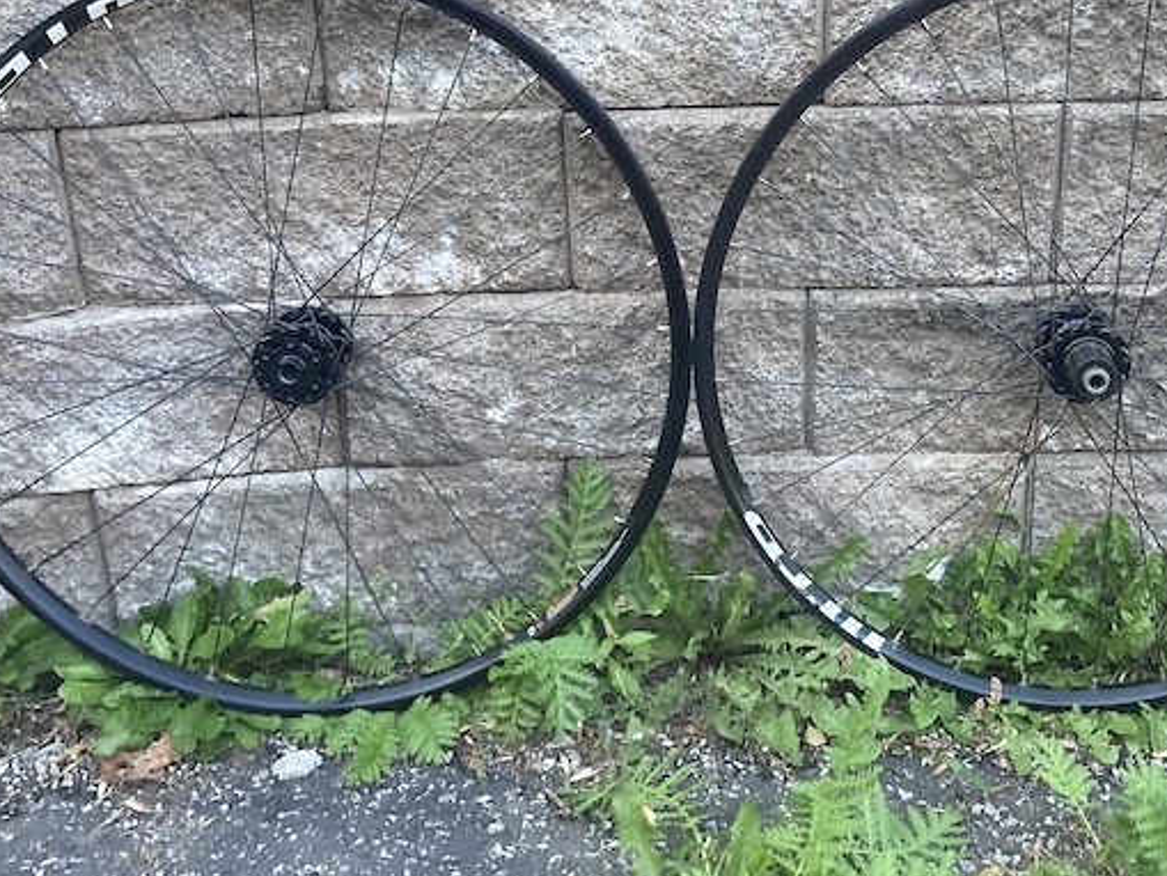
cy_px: 390
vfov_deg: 32.9
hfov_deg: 42.8
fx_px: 1484
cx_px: 688
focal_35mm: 44
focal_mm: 3.99
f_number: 1.8
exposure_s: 1/116
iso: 80
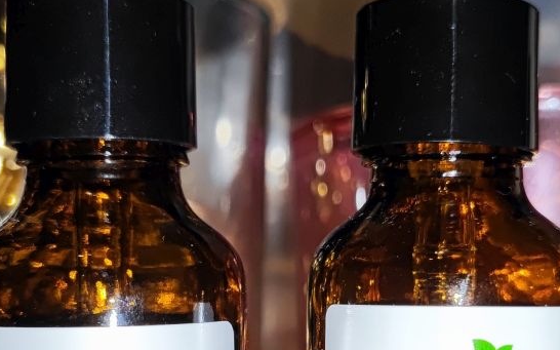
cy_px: 328
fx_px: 1022
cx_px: 313
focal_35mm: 67
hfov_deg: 30.6
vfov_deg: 19.0
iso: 50
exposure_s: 1/100
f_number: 1.8
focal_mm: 5.4
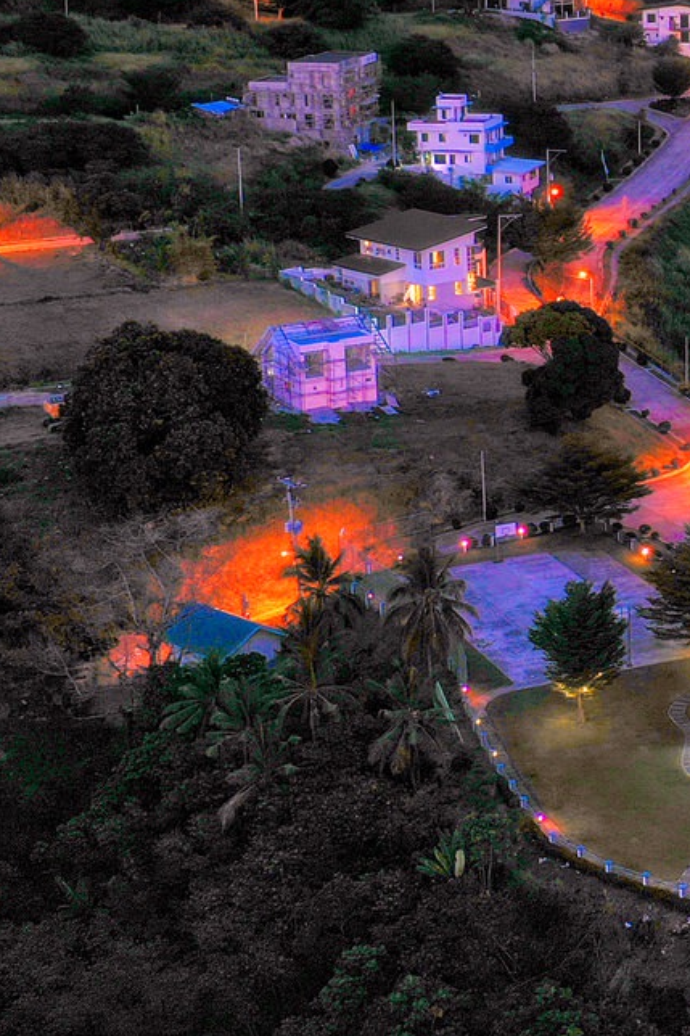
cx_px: 931
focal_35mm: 87
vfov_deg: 23.2
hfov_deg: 14.9
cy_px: 257
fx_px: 2502
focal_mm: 10.26
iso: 100
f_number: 2.8
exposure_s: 1
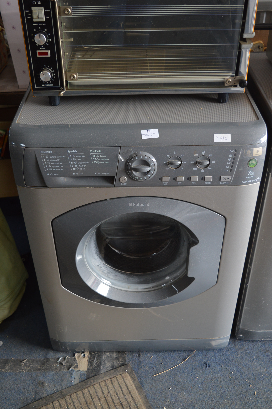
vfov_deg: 49.6
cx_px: 136
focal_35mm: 39
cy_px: 204
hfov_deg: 34.1
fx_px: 443
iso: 400
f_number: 4
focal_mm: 26
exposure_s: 1/60
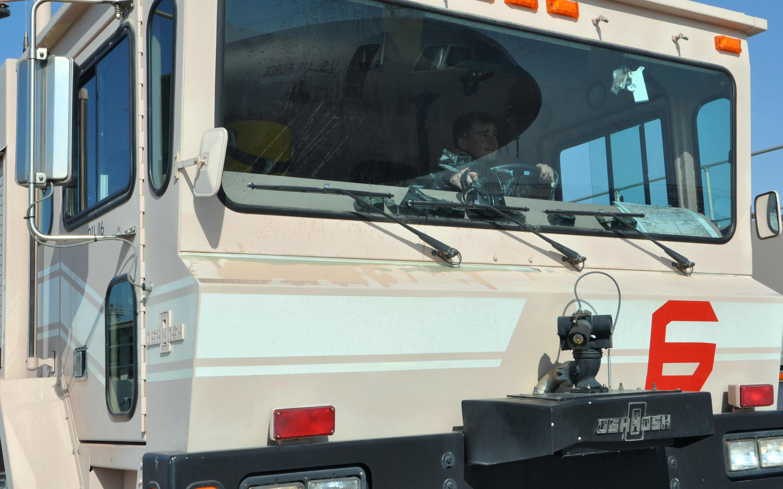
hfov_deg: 41.8
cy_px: 228
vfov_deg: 26.9
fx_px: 1024
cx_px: 402
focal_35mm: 48
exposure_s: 1/200
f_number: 14
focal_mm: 28
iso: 200
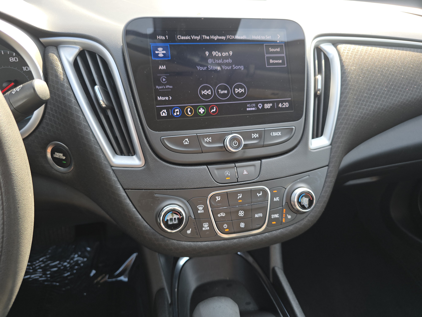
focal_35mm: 23
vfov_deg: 58.9
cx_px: 211
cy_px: 158
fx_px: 280
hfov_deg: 73.9
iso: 40
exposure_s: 1/180
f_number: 1.7
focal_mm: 6.3
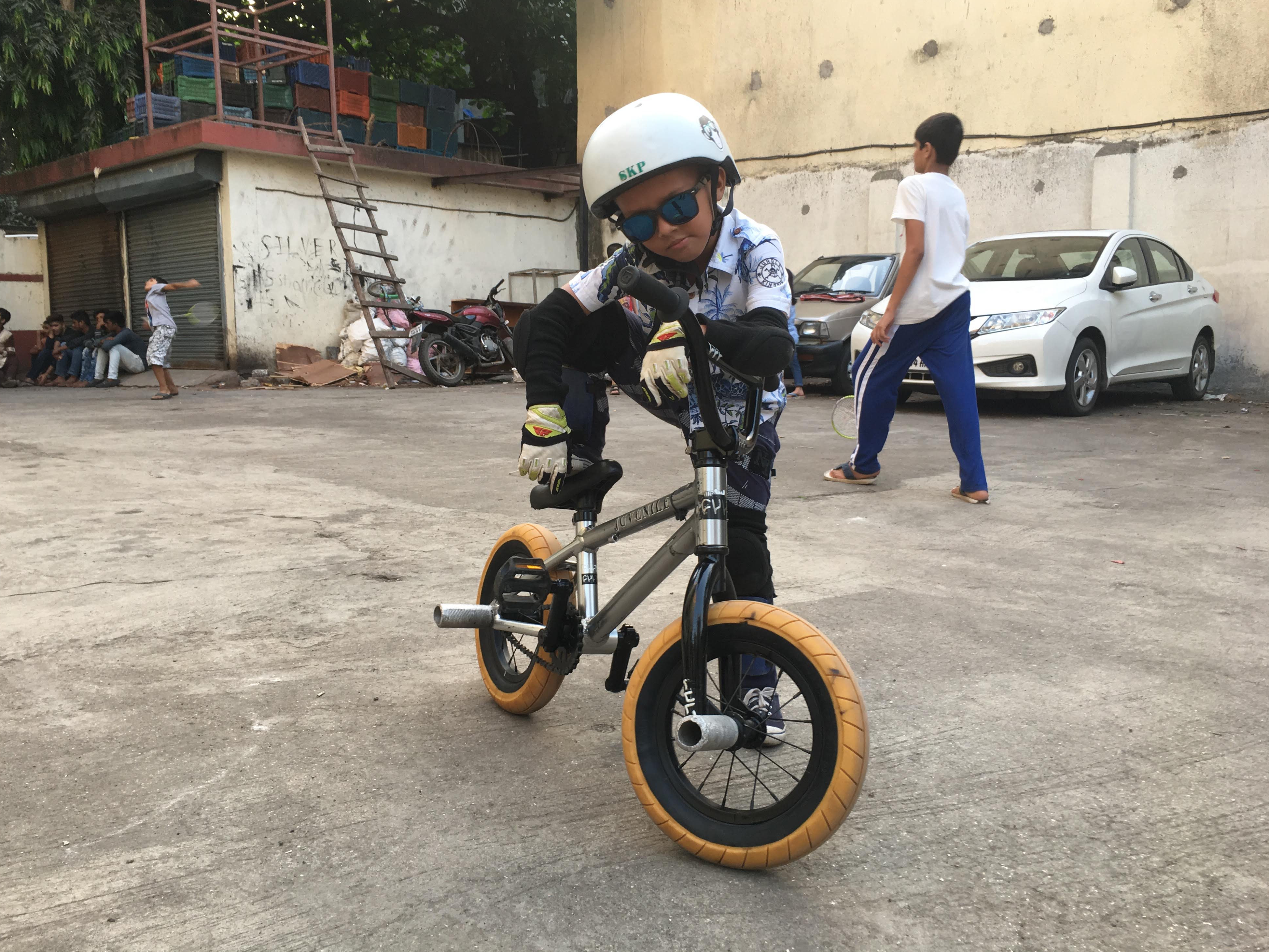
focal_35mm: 30
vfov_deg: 46.8
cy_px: 463
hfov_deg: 60.0
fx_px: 1100
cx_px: 616
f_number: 2.2
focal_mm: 4.15
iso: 32
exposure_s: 1/50
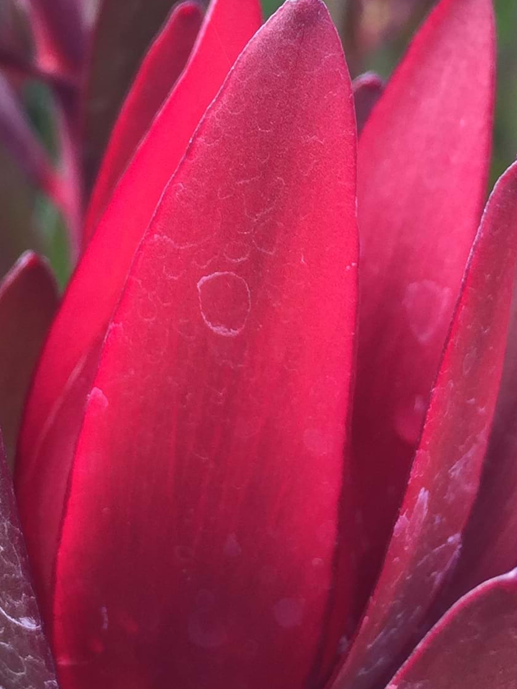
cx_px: 123
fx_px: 1693
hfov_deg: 17.3
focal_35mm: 85
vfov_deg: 22.5
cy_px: 90
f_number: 2.2
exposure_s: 1/100
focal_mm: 4.15
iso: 32
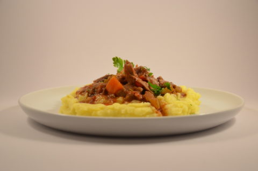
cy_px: 86
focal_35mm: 52
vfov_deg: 25.6
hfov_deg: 37.9
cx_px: 129
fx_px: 375
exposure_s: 1/60
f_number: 4.2
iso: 900
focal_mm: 35
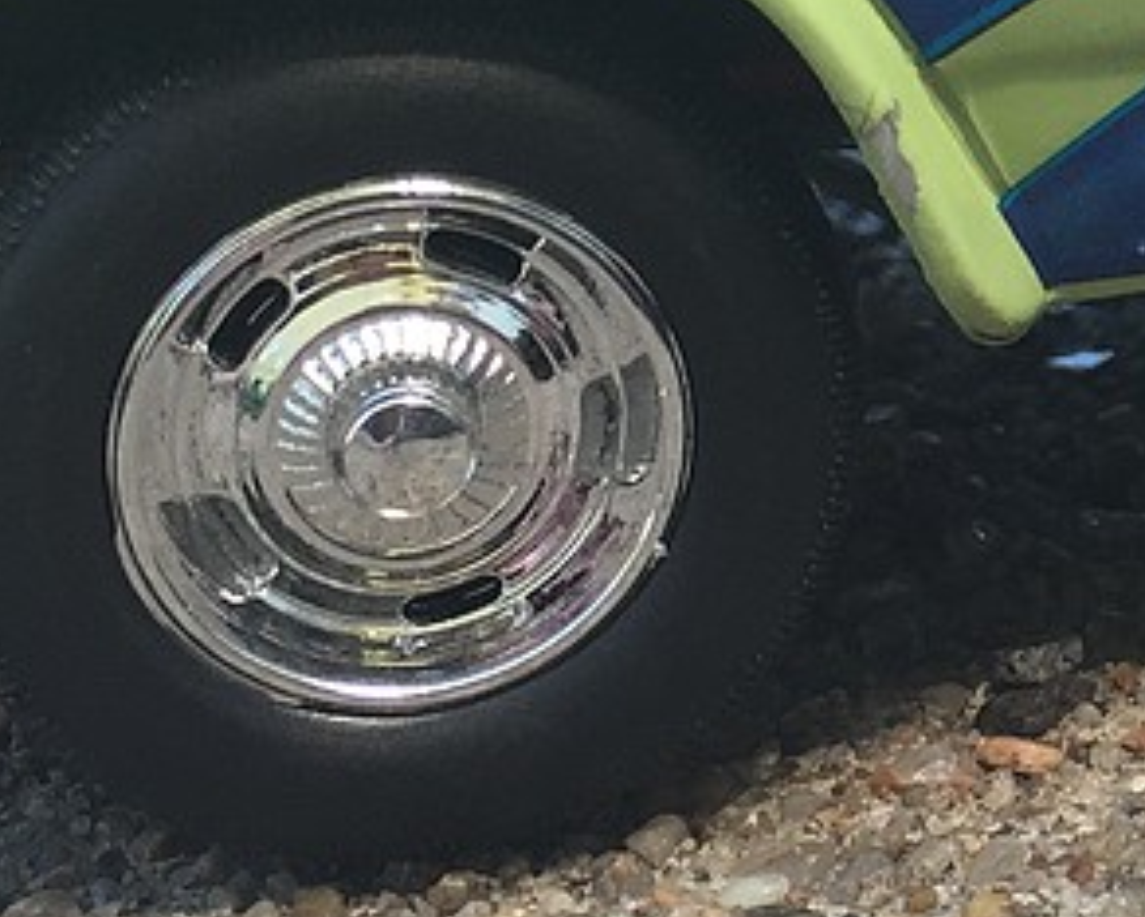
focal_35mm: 124
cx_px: 1725
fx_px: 4205
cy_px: -35
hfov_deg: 14.5
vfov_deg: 12.3
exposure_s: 1/188
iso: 32
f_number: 2.2
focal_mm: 4.15
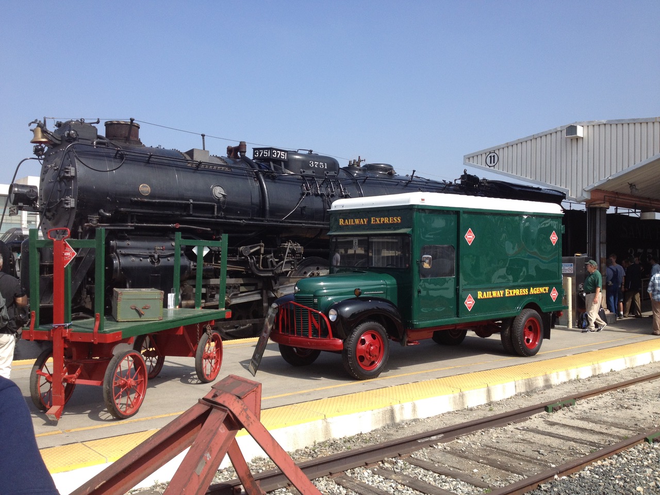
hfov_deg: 52.6
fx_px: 667
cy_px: 248
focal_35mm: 35
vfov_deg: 40.7
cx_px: 330
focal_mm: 4.28
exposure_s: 1/1314
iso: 64
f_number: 2.4
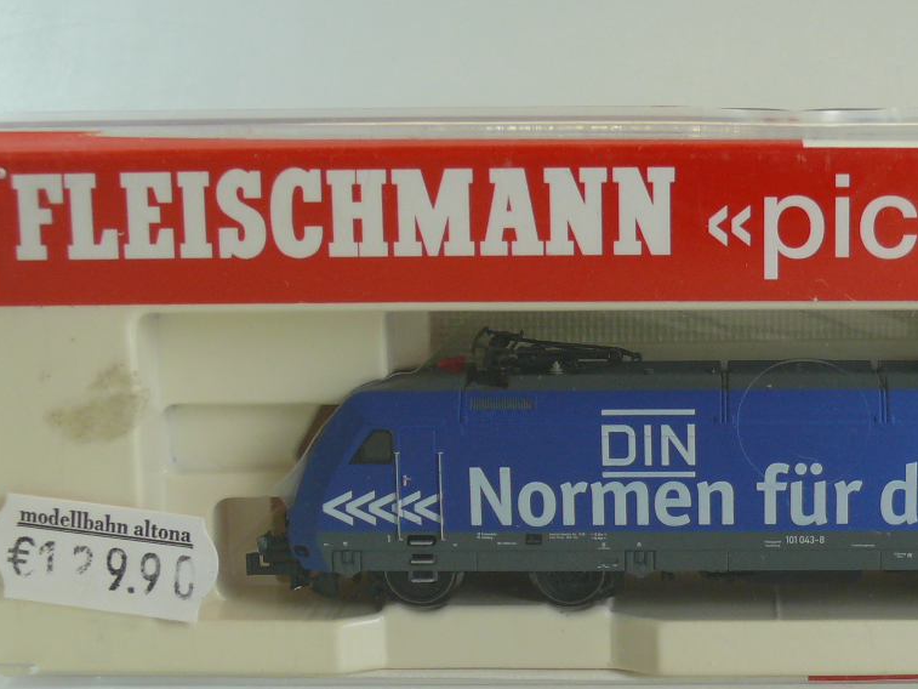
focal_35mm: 74
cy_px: 416
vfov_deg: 19.9
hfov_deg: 25.7
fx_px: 1963
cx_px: 789
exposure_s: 1/100
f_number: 3.2
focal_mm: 7.4
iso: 100
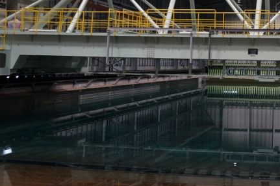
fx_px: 443
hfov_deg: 32.7
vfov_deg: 23.3
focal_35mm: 57
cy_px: 29
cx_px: 270
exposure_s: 1/60
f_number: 4
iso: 1250
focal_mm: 16
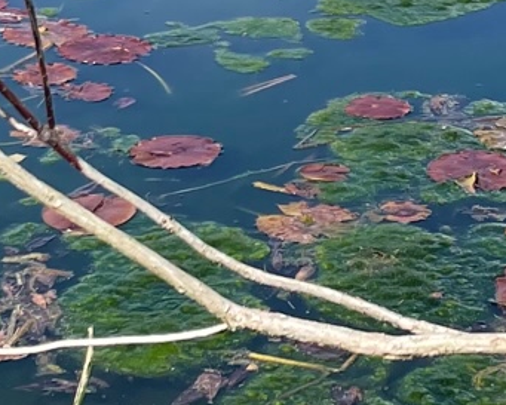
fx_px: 2247
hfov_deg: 12.7
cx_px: 473
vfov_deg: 9.6
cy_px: -412
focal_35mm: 150
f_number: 1.6
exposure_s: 1/2747
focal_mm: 4.2
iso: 32
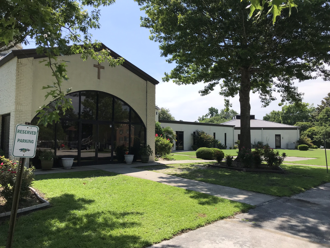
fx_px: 267
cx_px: 165
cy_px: 124
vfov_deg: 49.7
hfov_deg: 63.4
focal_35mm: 28
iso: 20
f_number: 1.8
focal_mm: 3.99
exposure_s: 1/2083
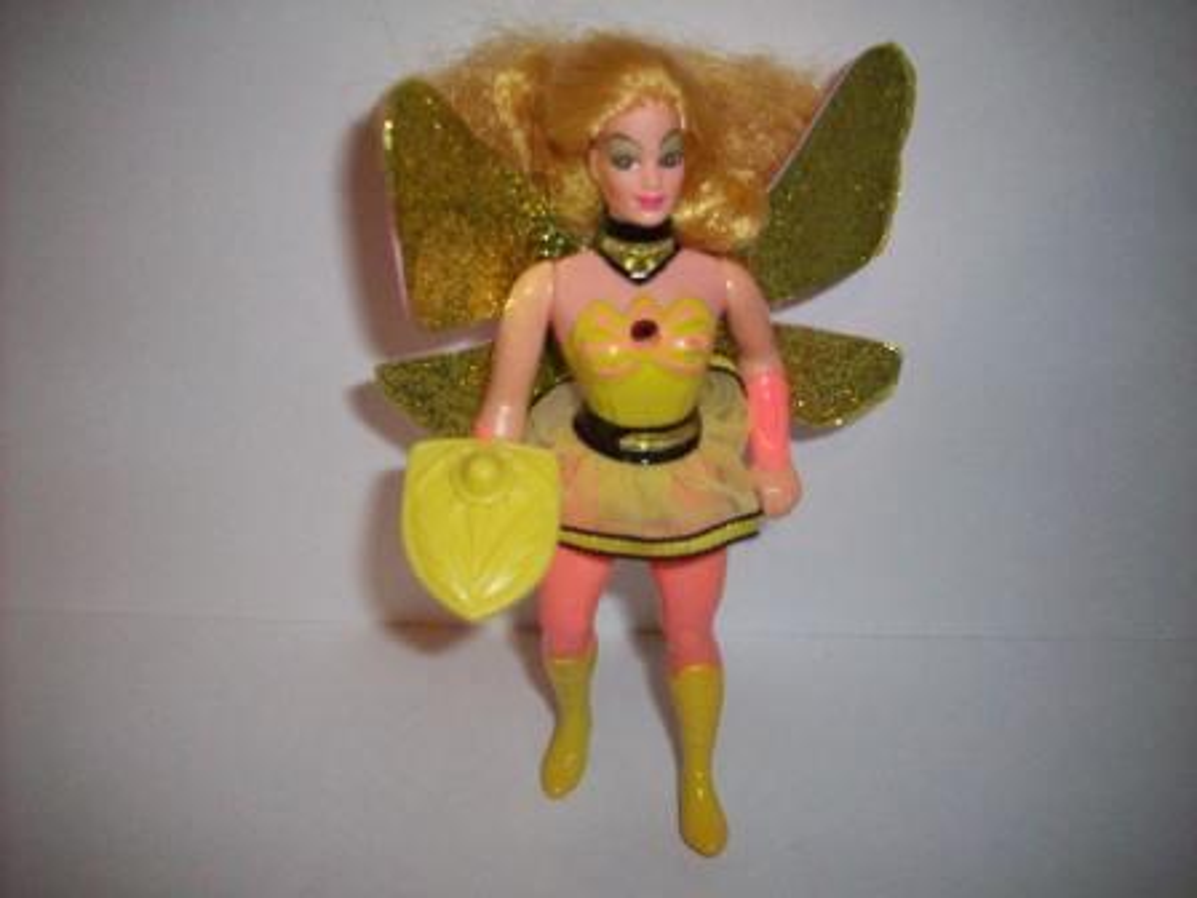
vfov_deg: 38.7
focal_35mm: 37
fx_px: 1279
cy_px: 449
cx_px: 598
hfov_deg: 50.1
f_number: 2.8
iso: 400
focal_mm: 6.2
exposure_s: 1/128
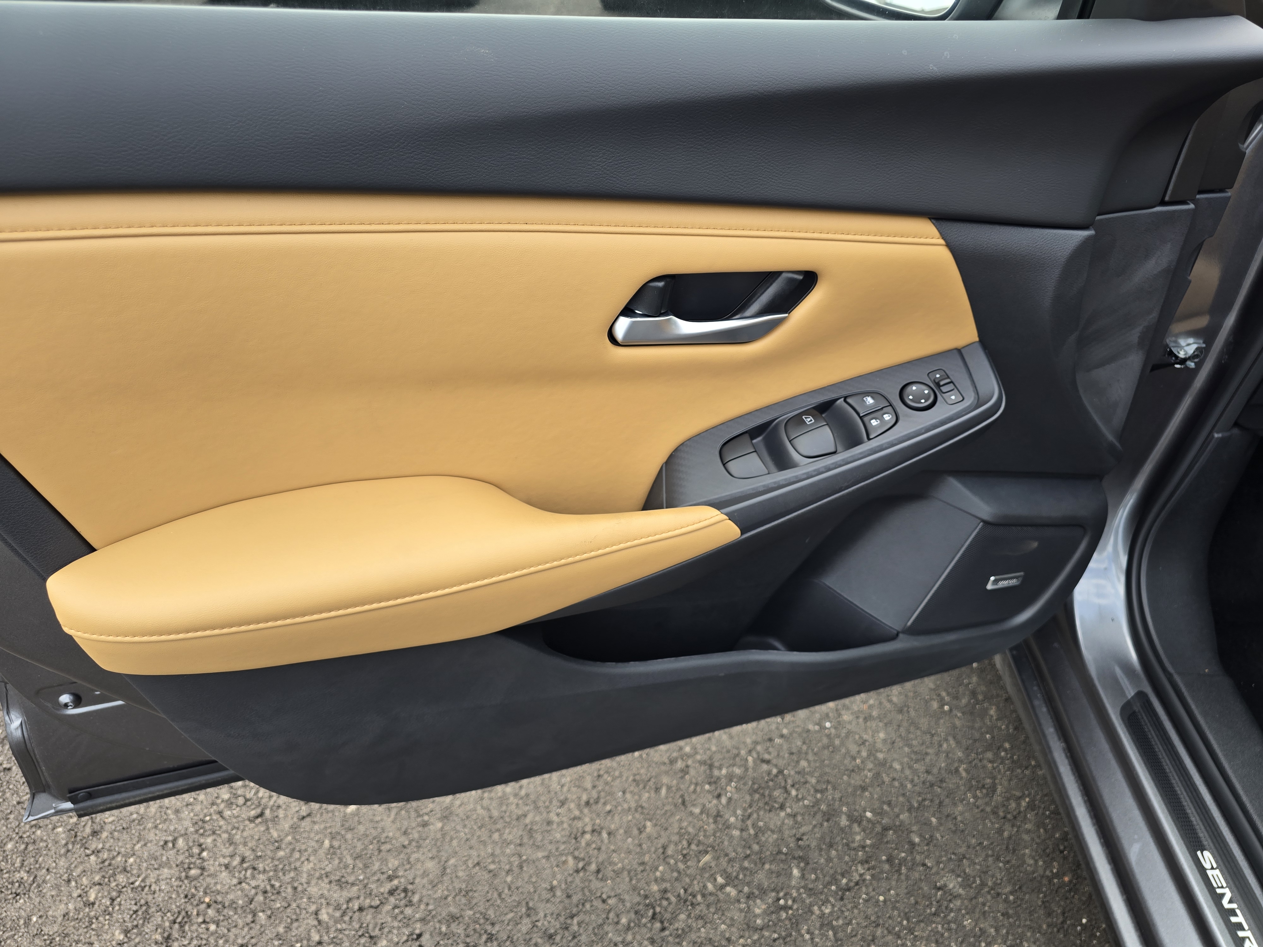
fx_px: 839
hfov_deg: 73.9
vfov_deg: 58.9
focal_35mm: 23
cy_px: 474
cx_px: 632
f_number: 1.7
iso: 25
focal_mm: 6.3
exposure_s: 1/180
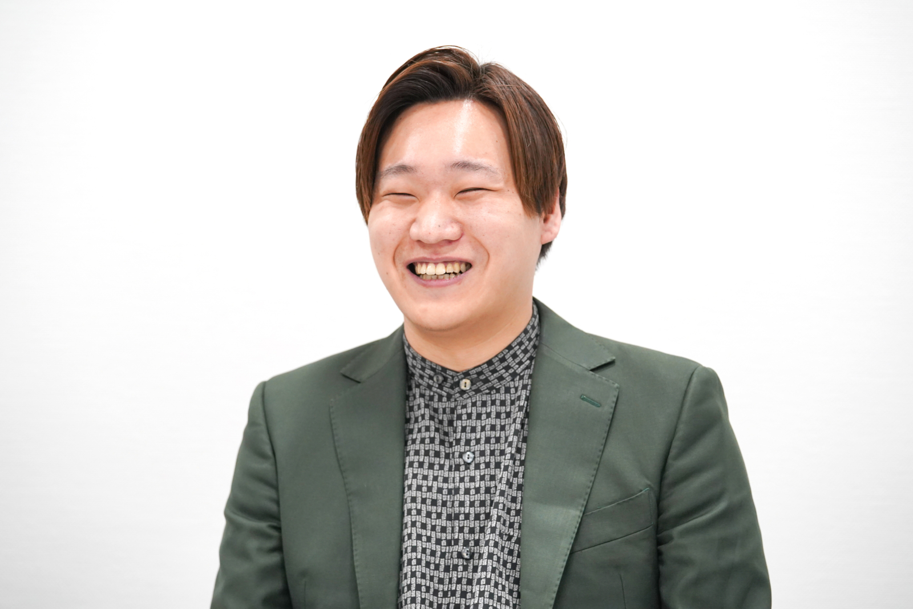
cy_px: 304
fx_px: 3170
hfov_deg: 16.4
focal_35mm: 125
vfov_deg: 11.0
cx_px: 456
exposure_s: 1/200
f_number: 4
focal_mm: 125
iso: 2000
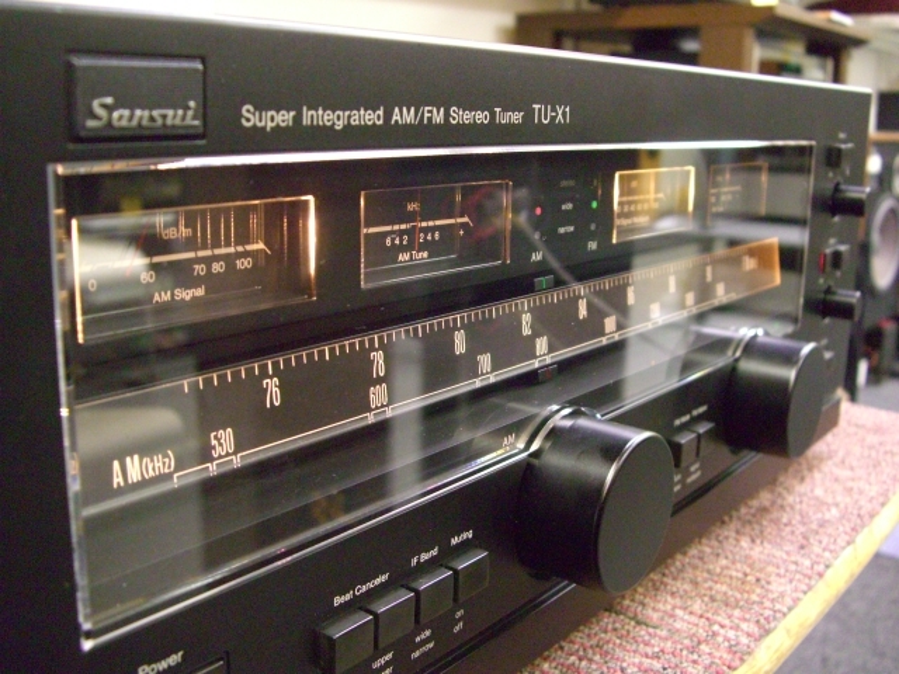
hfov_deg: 49.0
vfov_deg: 37.7
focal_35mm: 38
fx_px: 987
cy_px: 337
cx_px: 450
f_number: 2.8
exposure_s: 1/30
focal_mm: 7.9
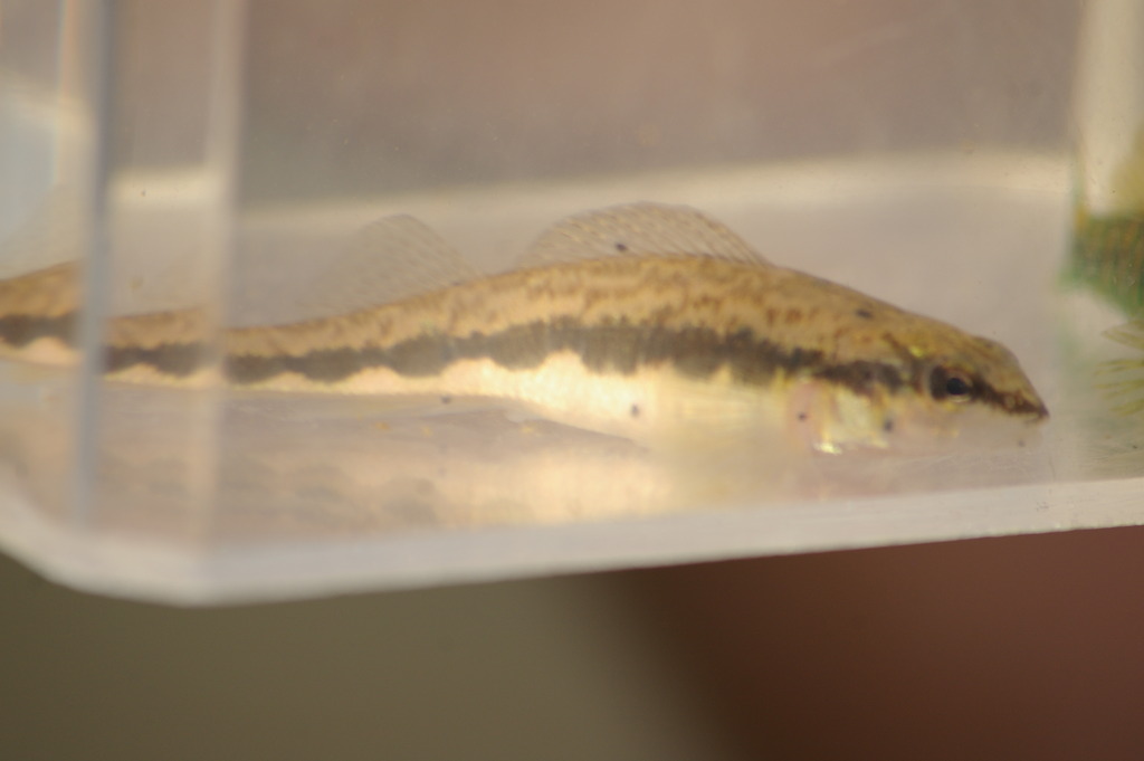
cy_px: 380
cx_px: 572
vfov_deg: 4.8
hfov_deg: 7.2
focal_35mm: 285
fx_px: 9049
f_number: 8
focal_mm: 190
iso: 200
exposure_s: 1/500
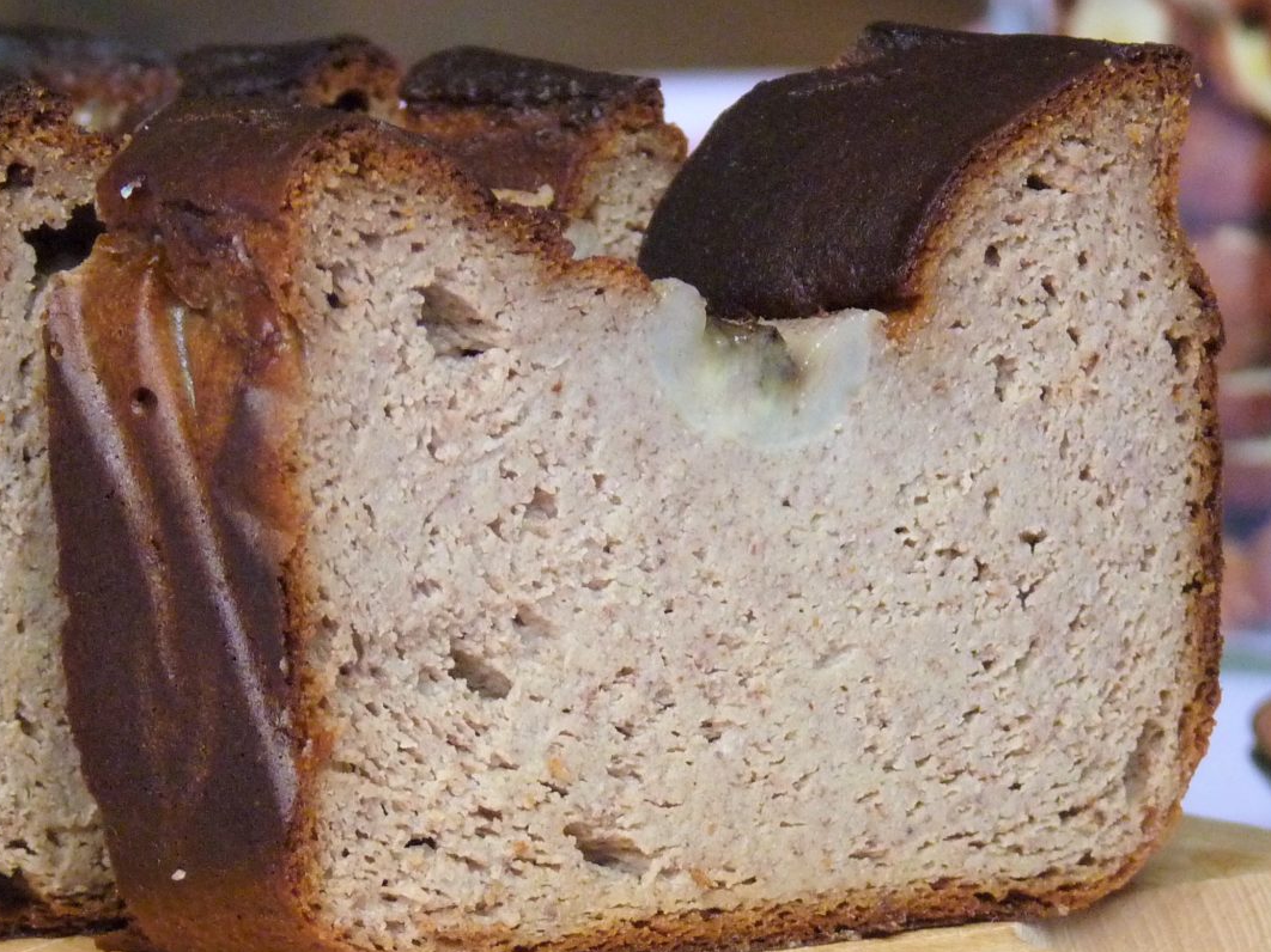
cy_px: 669
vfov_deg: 5.0
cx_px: 675
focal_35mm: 299
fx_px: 10976
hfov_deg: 6.6
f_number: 3.7
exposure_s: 1/40
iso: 400
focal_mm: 27.5
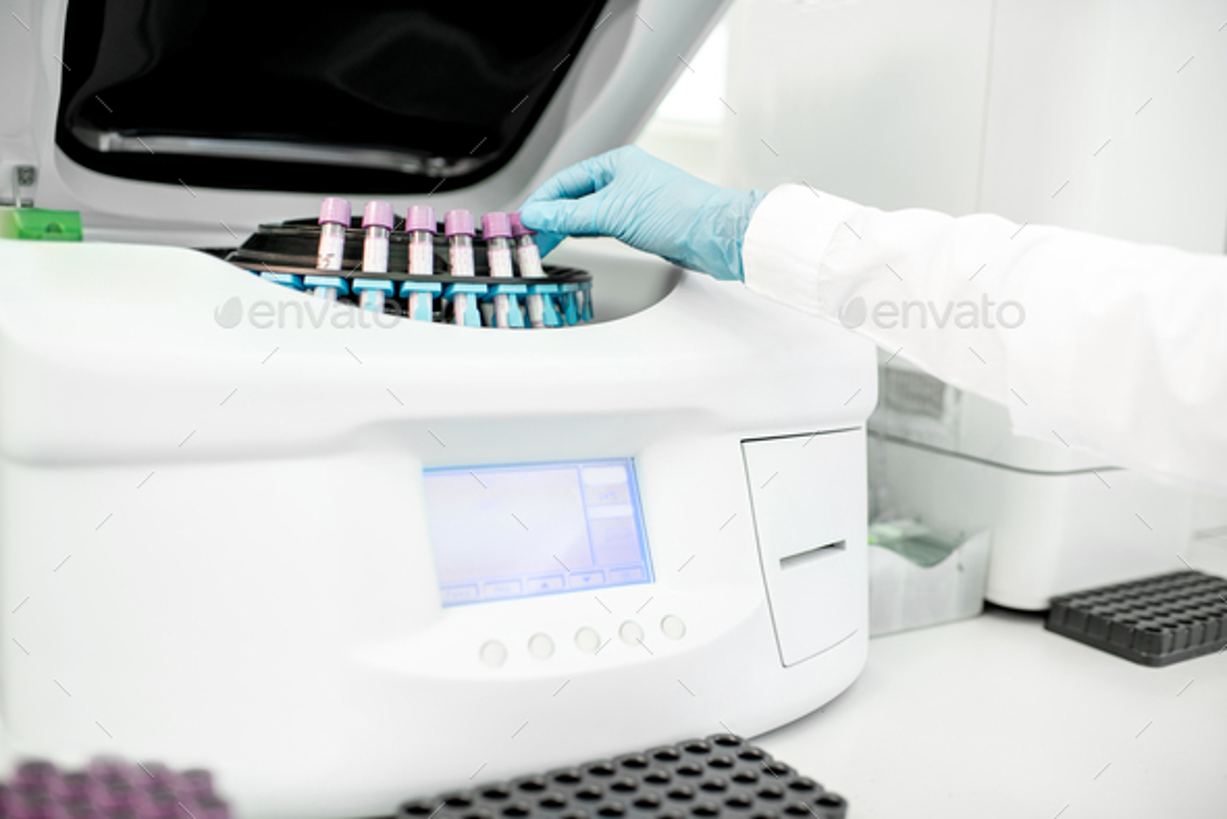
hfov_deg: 54.4
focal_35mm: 35
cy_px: 410
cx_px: 614
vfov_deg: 37.9
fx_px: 1193
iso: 250
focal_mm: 35
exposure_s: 1/160
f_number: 2.2
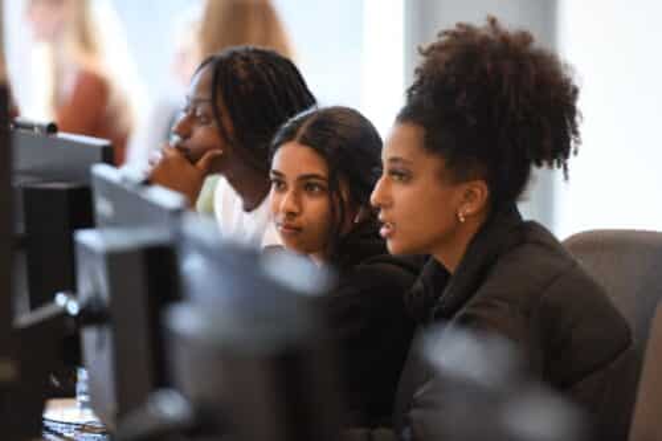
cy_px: 220
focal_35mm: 200
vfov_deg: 6.9
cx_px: 331
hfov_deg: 10.3
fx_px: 3676
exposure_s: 1/100
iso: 800
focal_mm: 200
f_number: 2.8
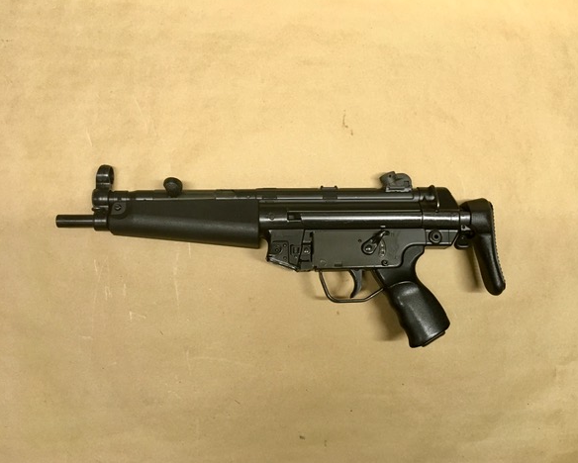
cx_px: 314
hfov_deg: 57.1
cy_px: 234
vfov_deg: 47.2
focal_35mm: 31
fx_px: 531
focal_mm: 4.15
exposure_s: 1/30
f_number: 2.2
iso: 100
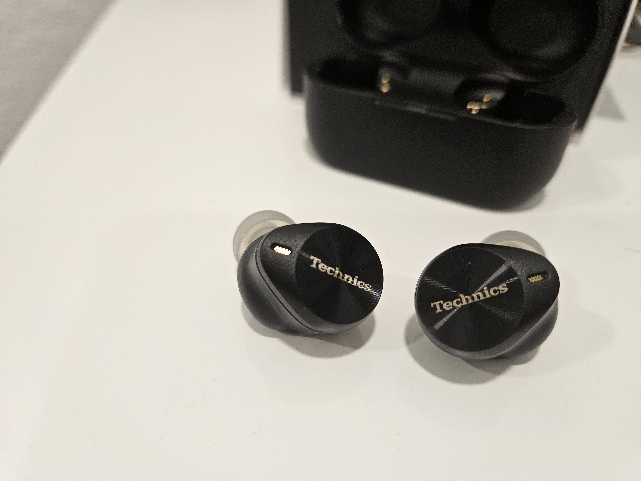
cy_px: 240
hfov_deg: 73.9
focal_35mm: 23
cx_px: 320
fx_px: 426
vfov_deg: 58.9
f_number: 1.8
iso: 200
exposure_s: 1/120
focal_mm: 5.4
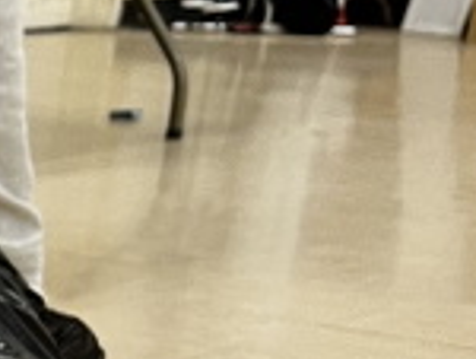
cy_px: 607
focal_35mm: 173
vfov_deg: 8.3
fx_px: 2383
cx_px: -911
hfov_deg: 9.3
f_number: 1.6
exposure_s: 1/60
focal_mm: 5.1
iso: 80
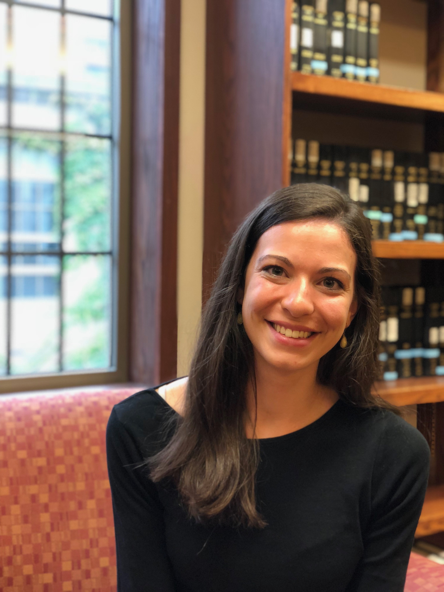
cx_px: 222
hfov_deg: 28.0
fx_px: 889
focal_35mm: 52
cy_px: 296
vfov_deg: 36.8
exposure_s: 1/24
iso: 125
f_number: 2.4
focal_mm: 6
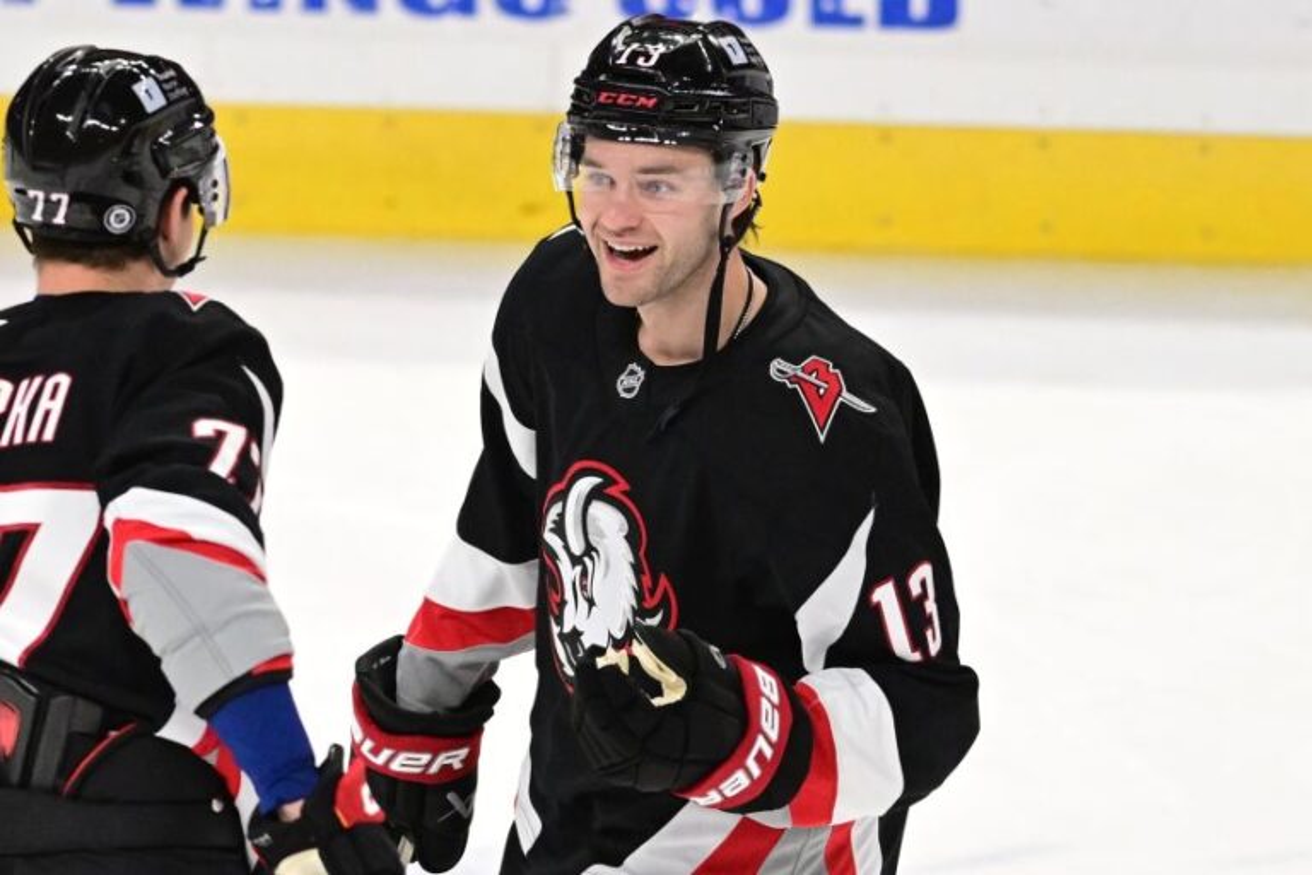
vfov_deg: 4.6
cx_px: 656
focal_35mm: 300
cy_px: 438
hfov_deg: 6.9
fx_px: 10932
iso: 4000
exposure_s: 1/2000
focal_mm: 300
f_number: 2.8
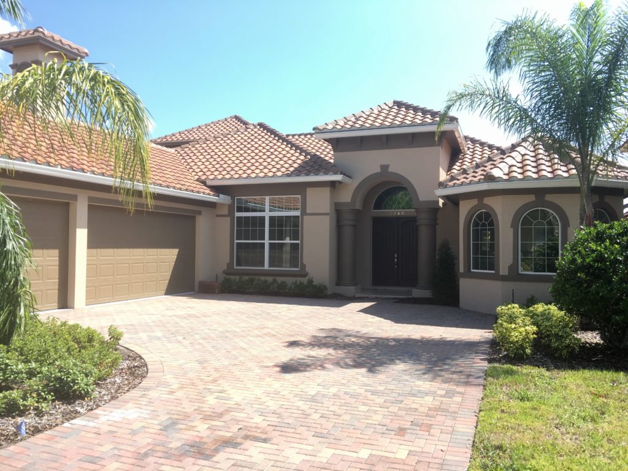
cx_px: 314
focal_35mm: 29
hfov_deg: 61.7
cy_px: 236
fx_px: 526
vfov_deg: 48.2
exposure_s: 1/466
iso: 25
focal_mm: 4.15
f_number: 2.2
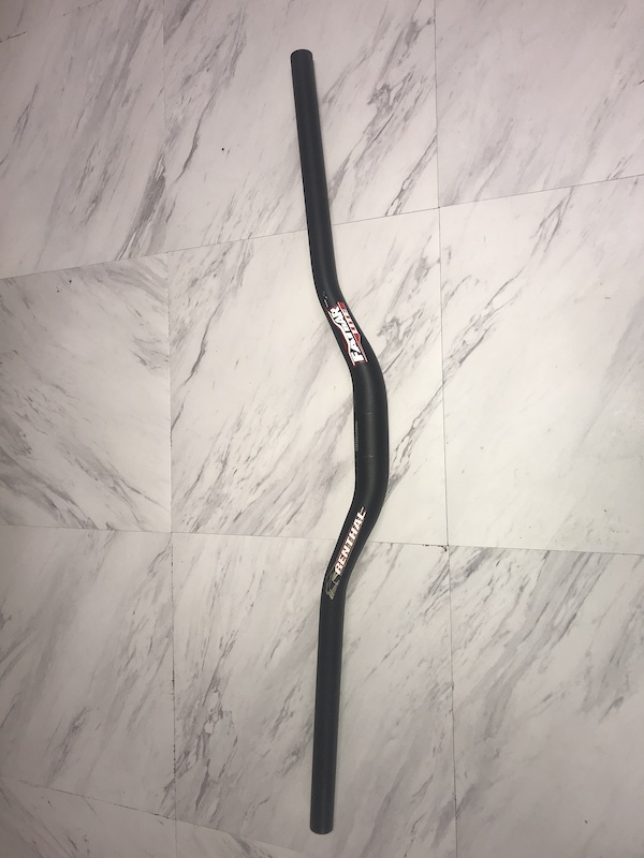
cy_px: 429
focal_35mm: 28
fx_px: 695
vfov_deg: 63.4
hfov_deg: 49.7
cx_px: 322
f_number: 1.8
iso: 20
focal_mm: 3.99
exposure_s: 1/60
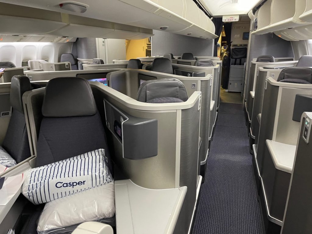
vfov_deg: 53.1
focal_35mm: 26
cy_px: 117
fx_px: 234
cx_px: 156
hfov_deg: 67.3
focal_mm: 5.1
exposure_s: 1/36
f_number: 1.6
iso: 640
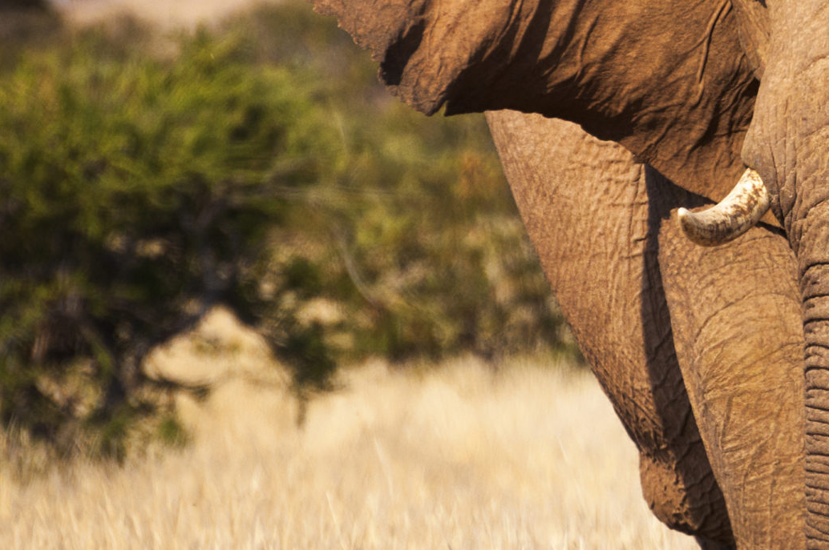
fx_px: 25624
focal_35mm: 1114
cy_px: 134
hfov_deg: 1.9
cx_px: 915
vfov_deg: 1.2
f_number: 5.6
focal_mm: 300
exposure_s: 1/1000
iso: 200
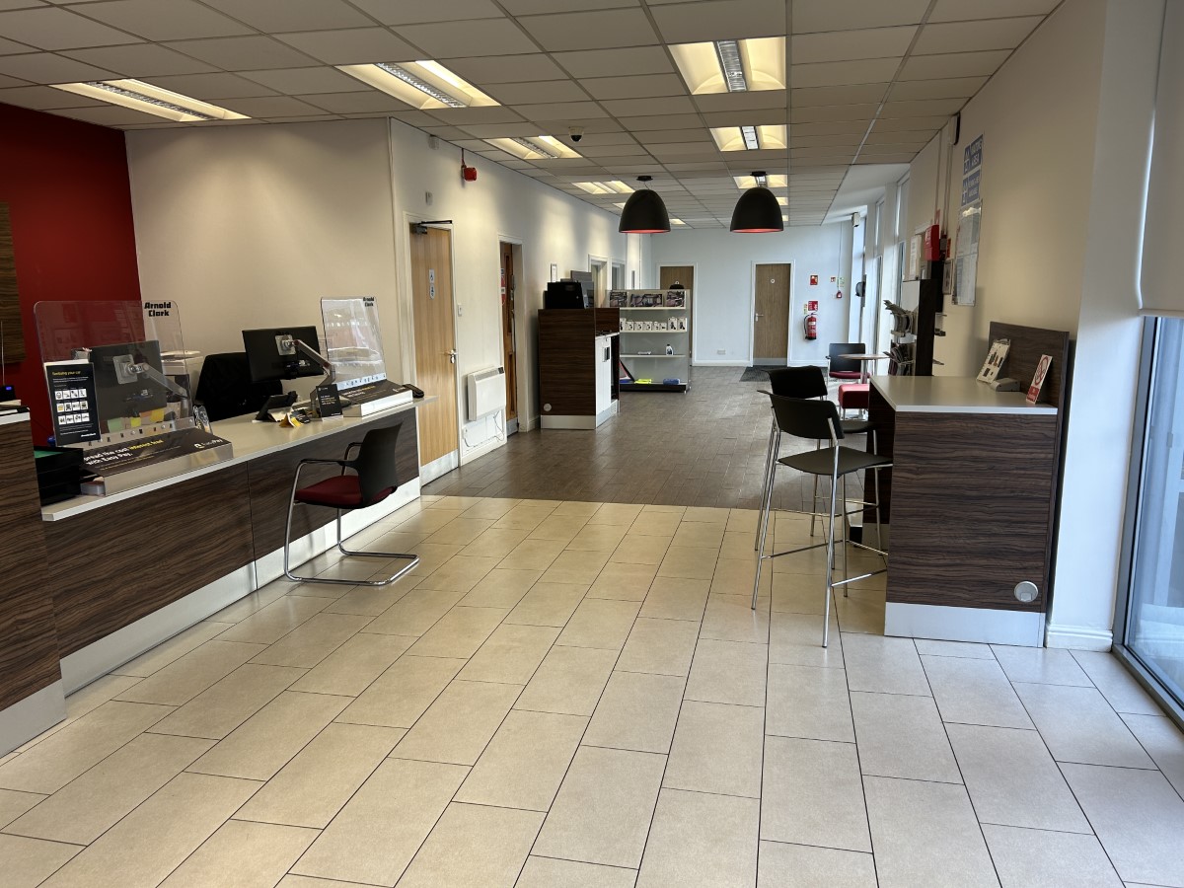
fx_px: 889
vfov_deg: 53.1
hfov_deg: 67.3
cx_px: 592
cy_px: 444
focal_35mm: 26
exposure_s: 1/100
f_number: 1.5
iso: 40
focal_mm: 5.7
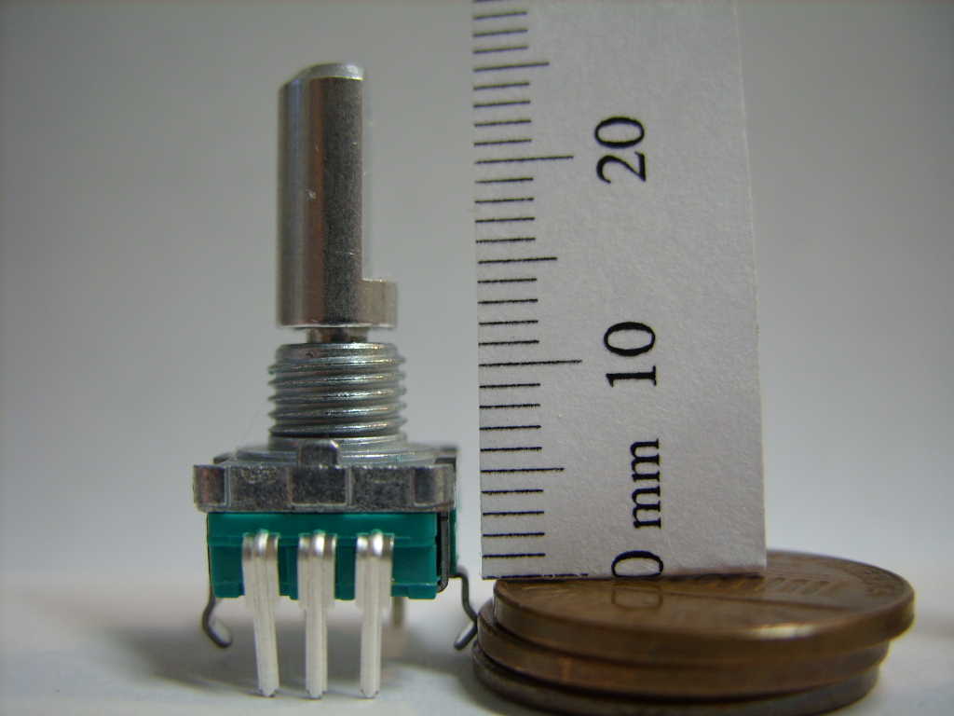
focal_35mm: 38
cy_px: 358
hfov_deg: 49.0
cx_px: 477
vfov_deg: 37.7
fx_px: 1047
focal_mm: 7.8
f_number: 2.8
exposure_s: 1/13
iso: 50
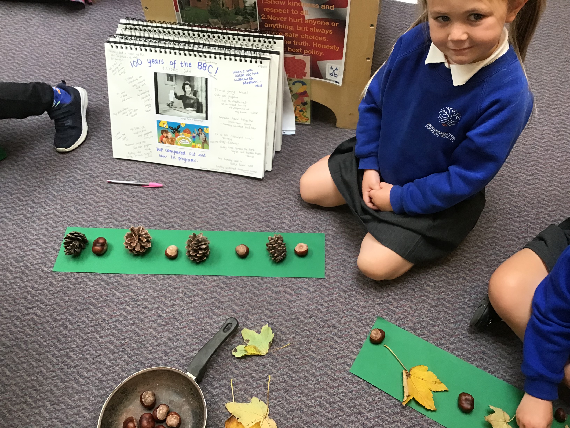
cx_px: 285
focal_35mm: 31
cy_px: 214
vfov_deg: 45.4
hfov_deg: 58.4
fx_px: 510
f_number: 2.4
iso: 50
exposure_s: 1/33
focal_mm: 3.3
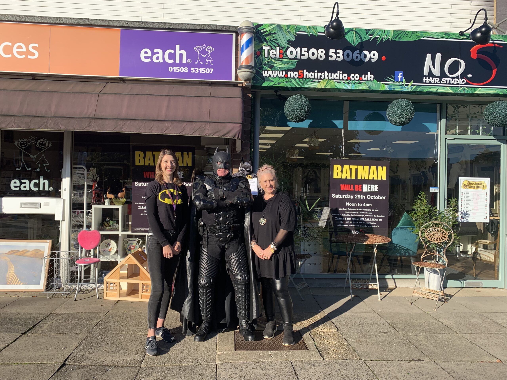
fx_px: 381
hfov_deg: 67.3
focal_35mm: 26
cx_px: 254
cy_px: 190
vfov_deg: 53.1
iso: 25
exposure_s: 1/1299
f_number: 1.8
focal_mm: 4.25
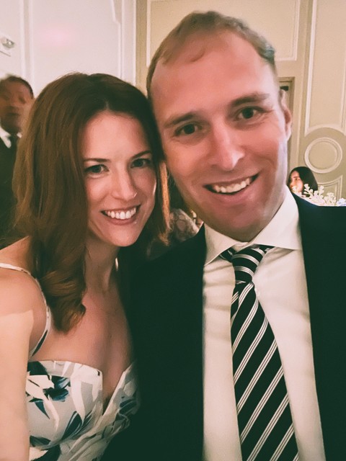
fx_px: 400
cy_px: 230
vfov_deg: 60.0
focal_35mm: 30
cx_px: 173
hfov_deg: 46.8
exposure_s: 1/15
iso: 3200
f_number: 2.2
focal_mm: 2.71
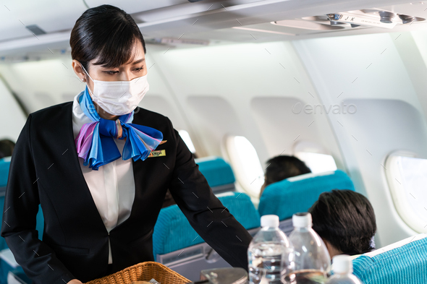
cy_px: 142
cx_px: 214
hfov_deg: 36.3
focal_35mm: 55
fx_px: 652
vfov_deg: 24.6
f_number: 2.5
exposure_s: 1/250
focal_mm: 55
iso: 1600
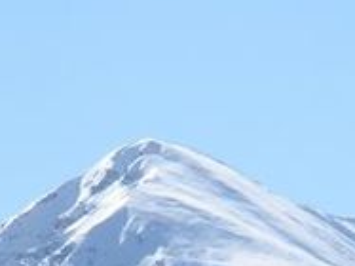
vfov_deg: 1.5
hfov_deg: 2.0
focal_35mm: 986
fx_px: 10105
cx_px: 334
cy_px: 547
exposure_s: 1/424
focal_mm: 31.5
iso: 64
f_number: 5.6
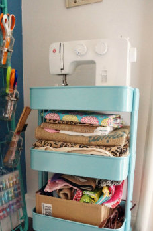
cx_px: 64
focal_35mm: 35
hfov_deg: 37.6
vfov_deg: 53.7
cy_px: 149
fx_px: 224
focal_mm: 18
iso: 3200
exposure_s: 1/40
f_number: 4
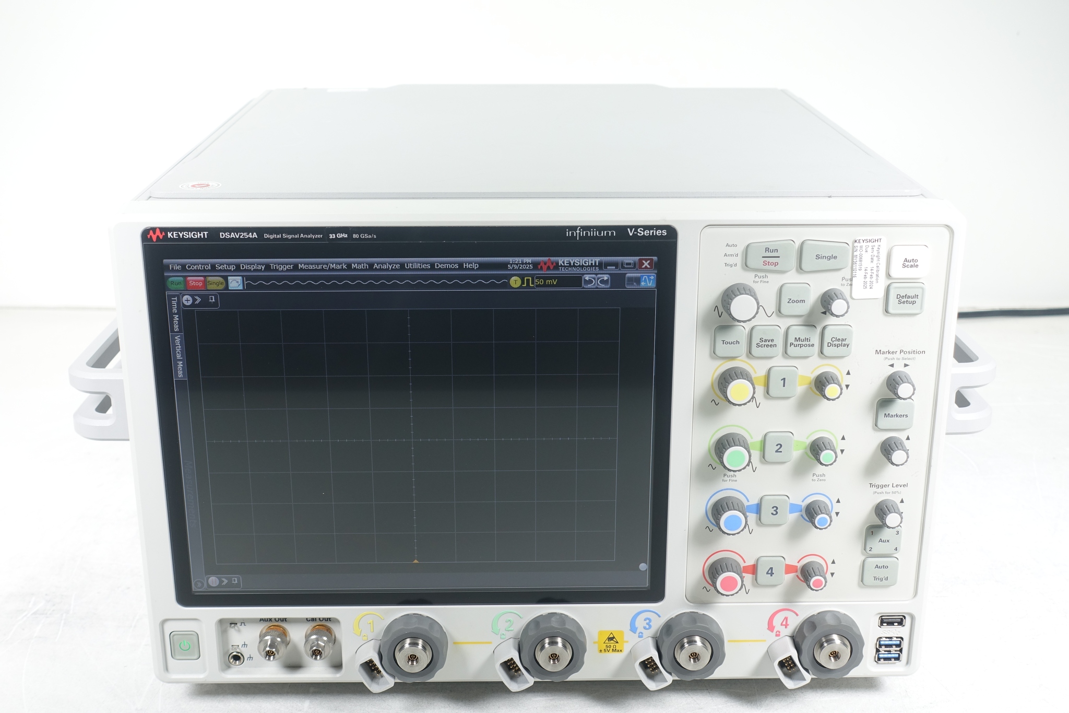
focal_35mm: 46
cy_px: 356
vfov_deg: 29.2
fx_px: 1366
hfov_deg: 42.7
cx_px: 534
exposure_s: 1/80
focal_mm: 16.84
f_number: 4
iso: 125
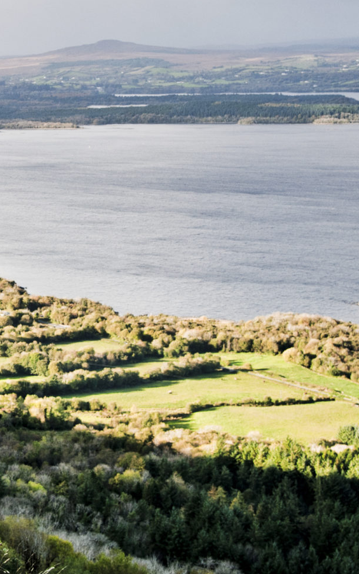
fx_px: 1424
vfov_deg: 22.5
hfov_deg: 14.2
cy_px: 128
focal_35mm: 91
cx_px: 9
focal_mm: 34
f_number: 4
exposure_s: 1/320
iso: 400
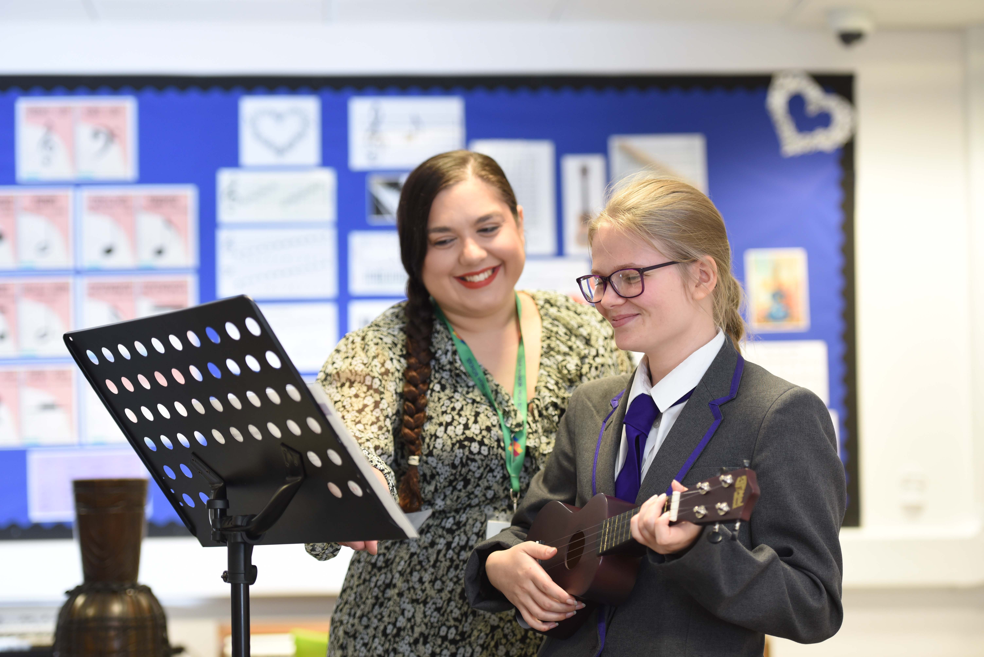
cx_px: 492
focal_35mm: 92
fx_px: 2515
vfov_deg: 14.9
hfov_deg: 22.1
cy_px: 328
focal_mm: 92
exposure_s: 1/80
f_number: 3.2
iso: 640
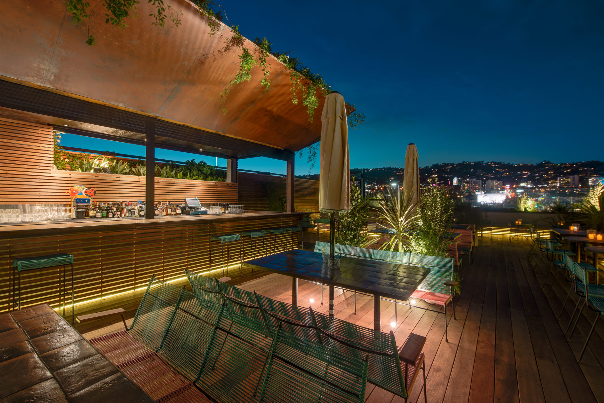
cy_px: 202
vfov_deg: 77.3
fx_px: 252
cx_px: 302
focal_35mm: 15
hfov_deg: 100.4
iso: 160
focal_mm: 15
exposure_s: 4
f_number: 8
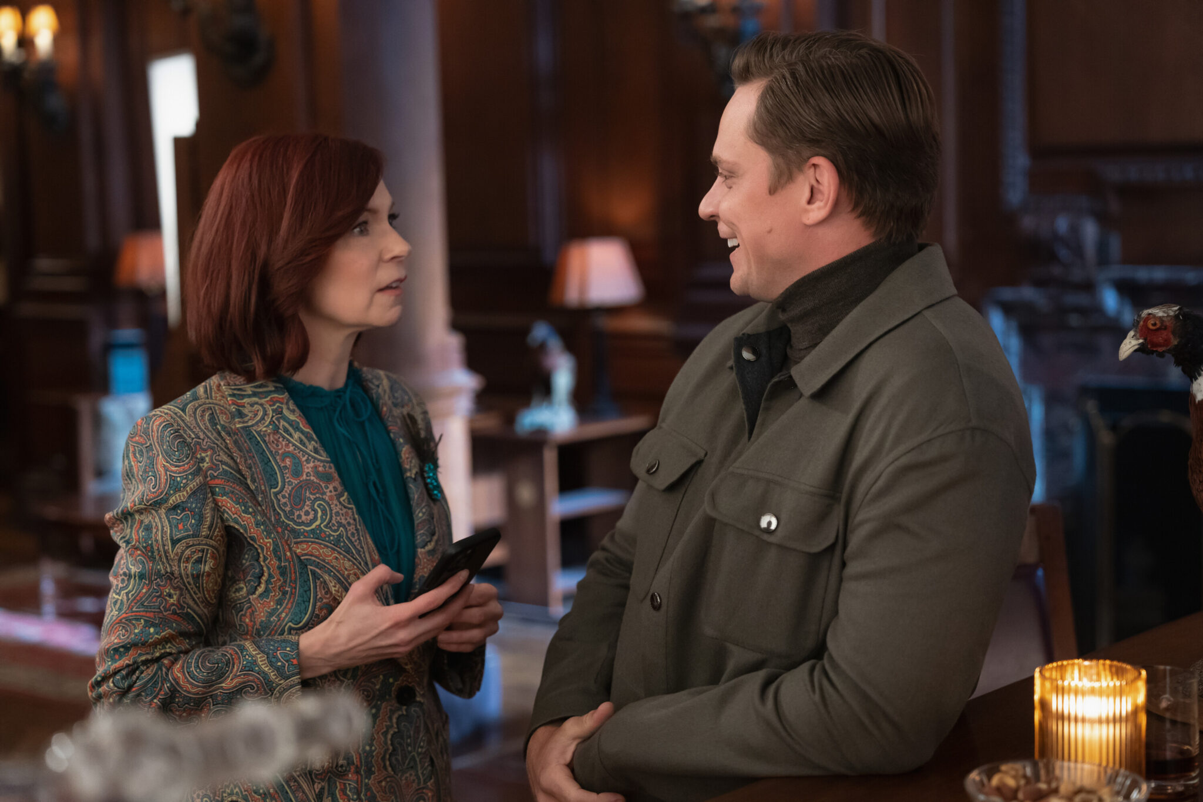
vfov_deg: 20.3
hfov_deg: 30.1
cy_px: 401
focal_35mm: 67
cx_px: 602
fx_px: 2239
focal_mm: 67
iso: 4000
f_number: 3.2
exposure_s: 1/160
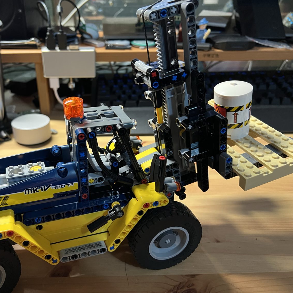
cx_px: 100
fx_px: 297
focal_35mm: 31
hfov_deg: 51.6
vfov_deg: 52.5
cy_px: 147
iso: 500
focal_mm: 5.7
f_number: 1.5
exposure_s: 1/60
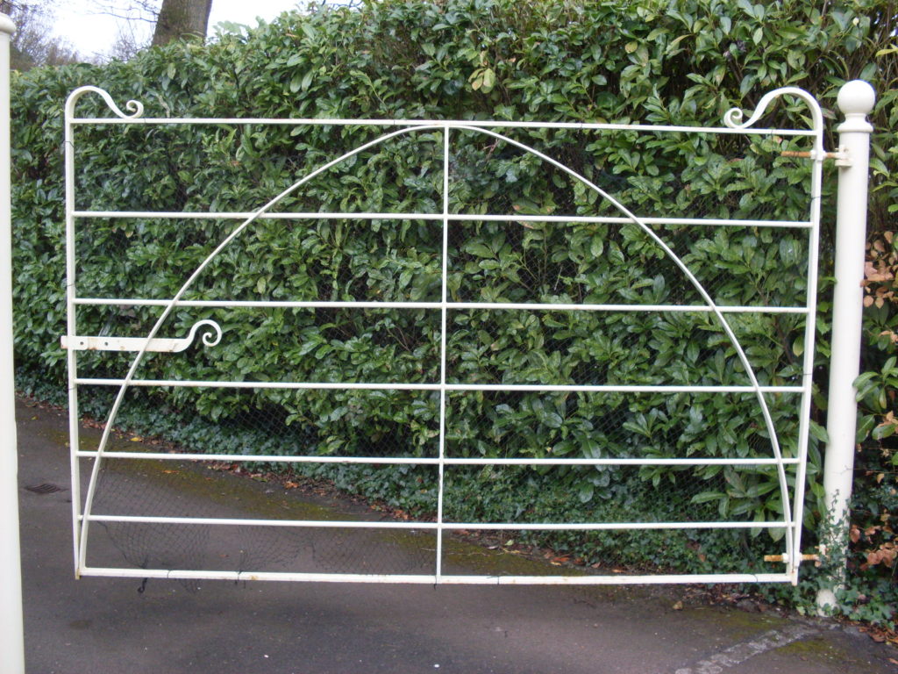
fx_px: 986
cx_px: 449
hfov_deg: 49.0
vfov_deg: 37.7
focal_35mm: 38
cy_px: 337
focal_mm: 6.3
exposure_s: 1/90
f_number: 2.8
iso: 100
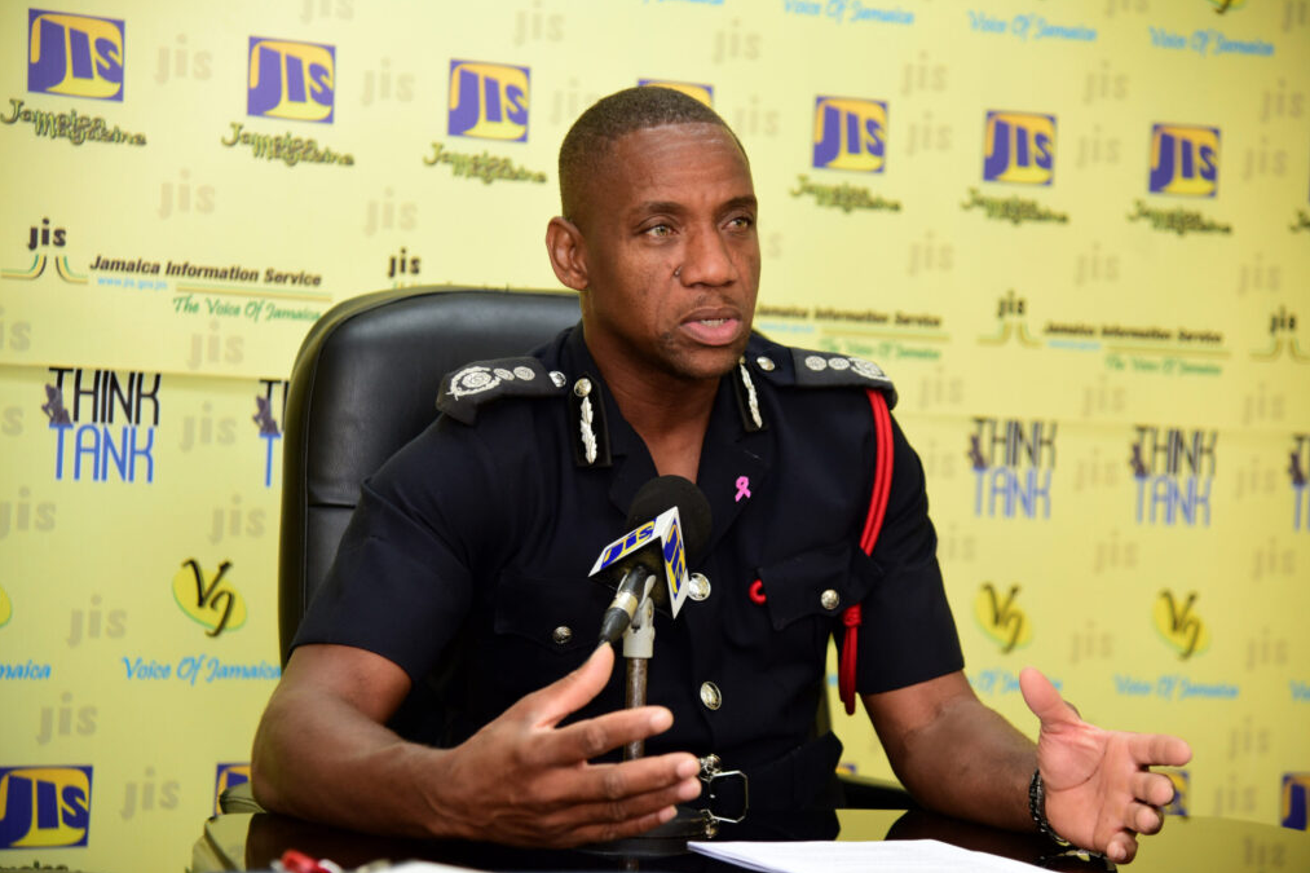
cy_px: 440
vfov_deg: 15.7
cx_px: 660
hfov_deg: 23.4
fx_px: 3165
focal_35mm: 87
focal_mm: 86
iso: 1600
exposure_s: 1/200
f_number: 4
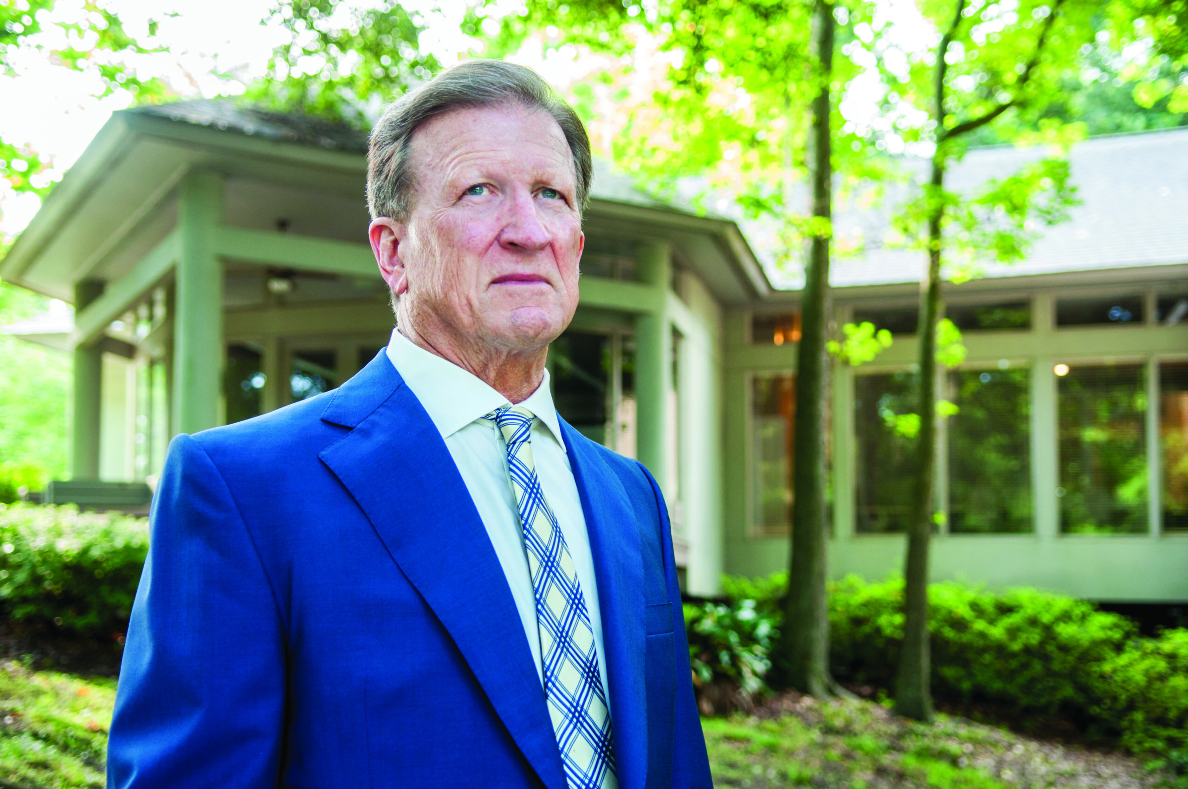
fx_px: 1384
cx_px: 594
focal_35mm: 42
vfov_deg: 31.8
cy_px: 394
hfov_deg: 46.5
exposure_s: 1/80
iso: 500
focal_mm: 28
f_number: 2.8
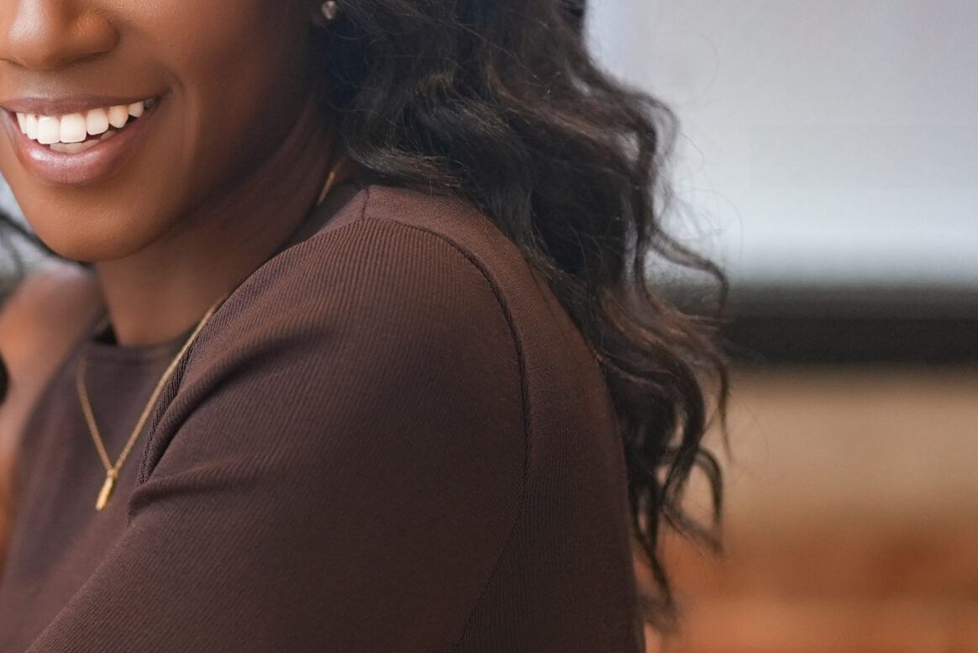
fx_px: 5082
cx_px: 40
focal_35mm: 187
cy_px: 156
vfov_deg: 7.3
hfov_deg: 10.9
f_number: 1.8
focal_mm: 85
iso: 1600
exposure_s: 1/250
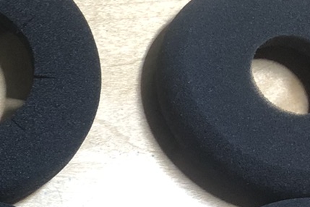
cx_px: -231
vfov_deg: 9.6
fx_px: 1197
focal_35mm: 139
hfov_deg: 13.4
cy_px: 300
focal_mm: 4
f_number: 1.8
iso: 25
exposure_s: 1/30
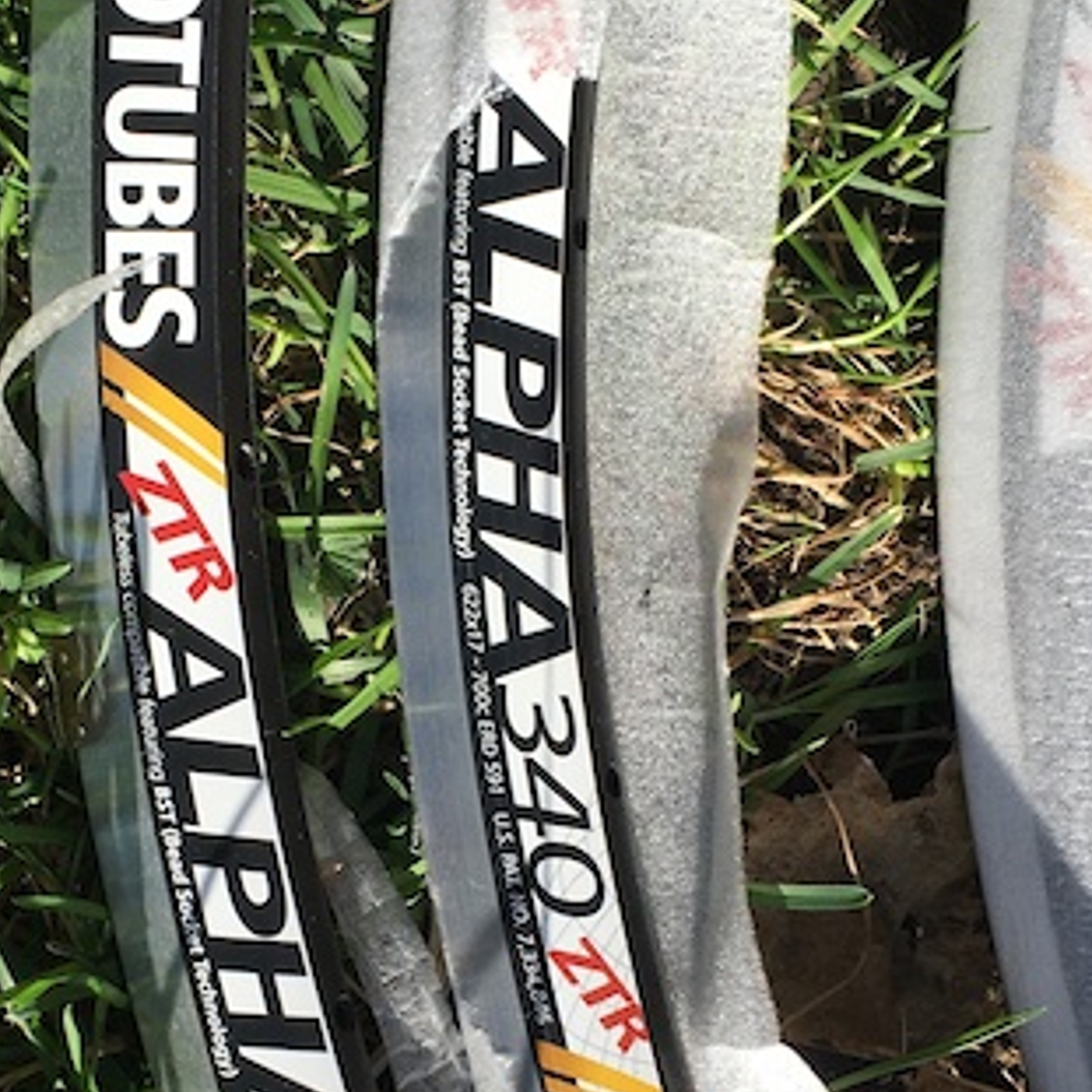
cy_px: 748
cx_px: 432
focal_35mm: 66
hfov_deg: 26.0
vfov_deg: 25.9
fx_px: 2356
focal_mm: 4.15
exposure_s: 1/1261
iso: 25
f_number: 2.2
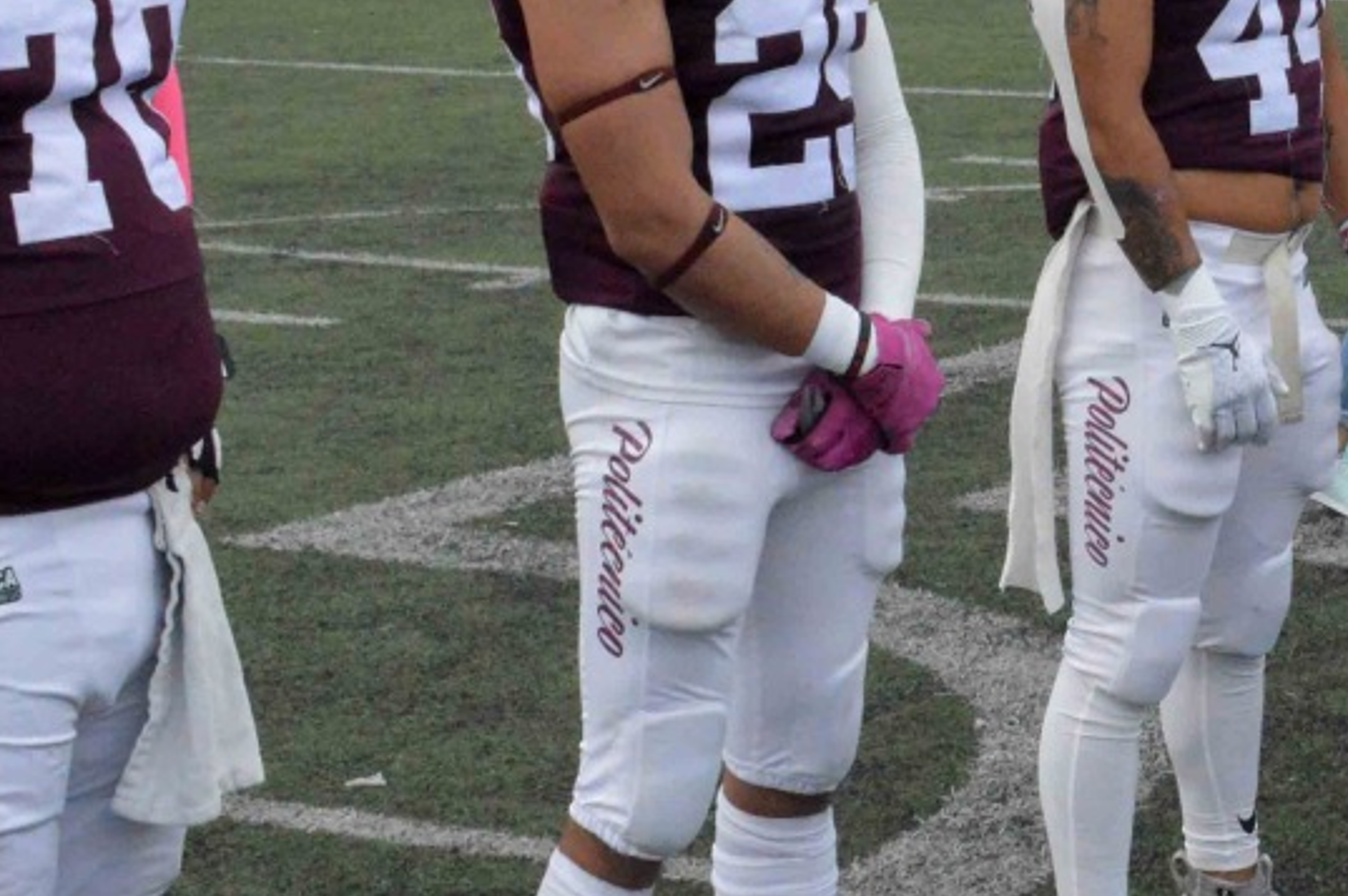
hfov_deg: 17.1
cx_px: 1529
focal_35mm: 116
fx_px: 4327
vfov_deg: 11.7
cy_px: 92
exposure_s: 1/1600
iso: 3200
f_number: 11
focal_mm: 23
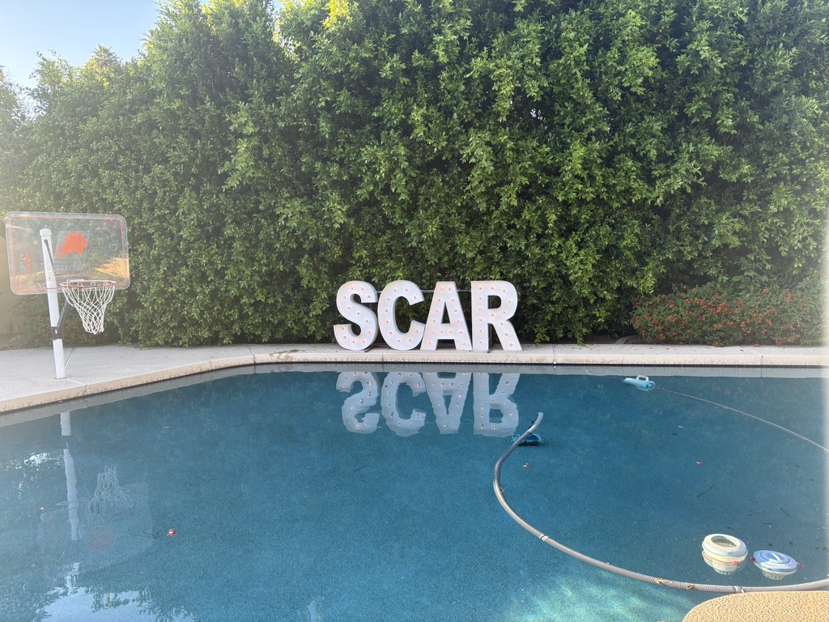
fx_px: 623
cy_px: 311
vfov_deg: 53.1
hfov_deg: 67.3
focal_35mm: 26
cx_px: 414
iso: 64
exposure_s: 1/266
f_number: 1.6
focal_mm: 5.96
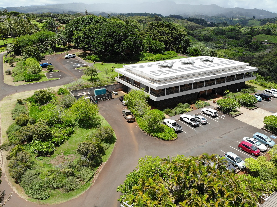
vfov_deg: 56.8
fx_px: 192
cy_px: 104
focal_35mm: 24
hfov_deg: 71.6
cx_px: 138
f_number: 2.8
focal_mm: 4.5
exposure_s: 1/785
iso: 114
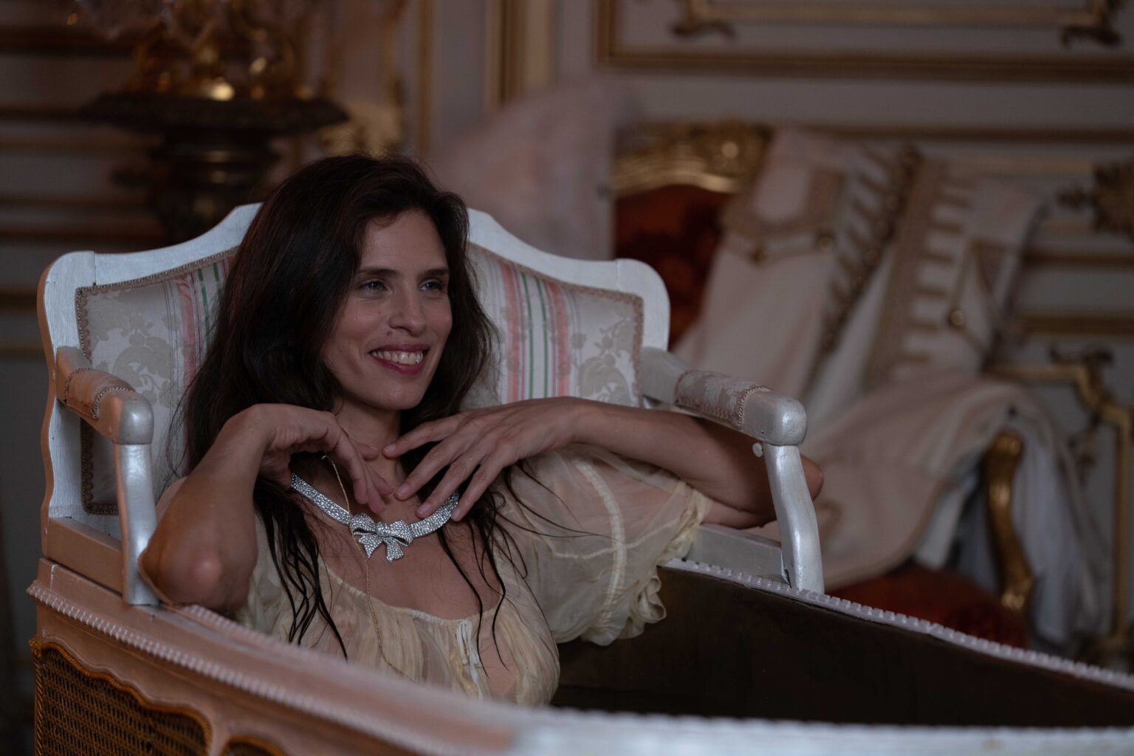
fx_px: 4252
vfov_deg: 10.2
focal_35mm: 135
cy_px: 378
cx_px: 567
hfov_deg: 15.2
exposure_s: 1/160
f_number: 3.2
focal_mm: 135
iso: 1000
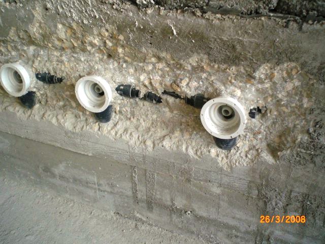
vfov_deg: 37.7
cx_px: 162
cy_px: 122
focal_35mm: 38
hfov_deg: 49.0
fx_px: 357
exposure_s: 1/80
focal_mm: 6.3
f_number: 3.1
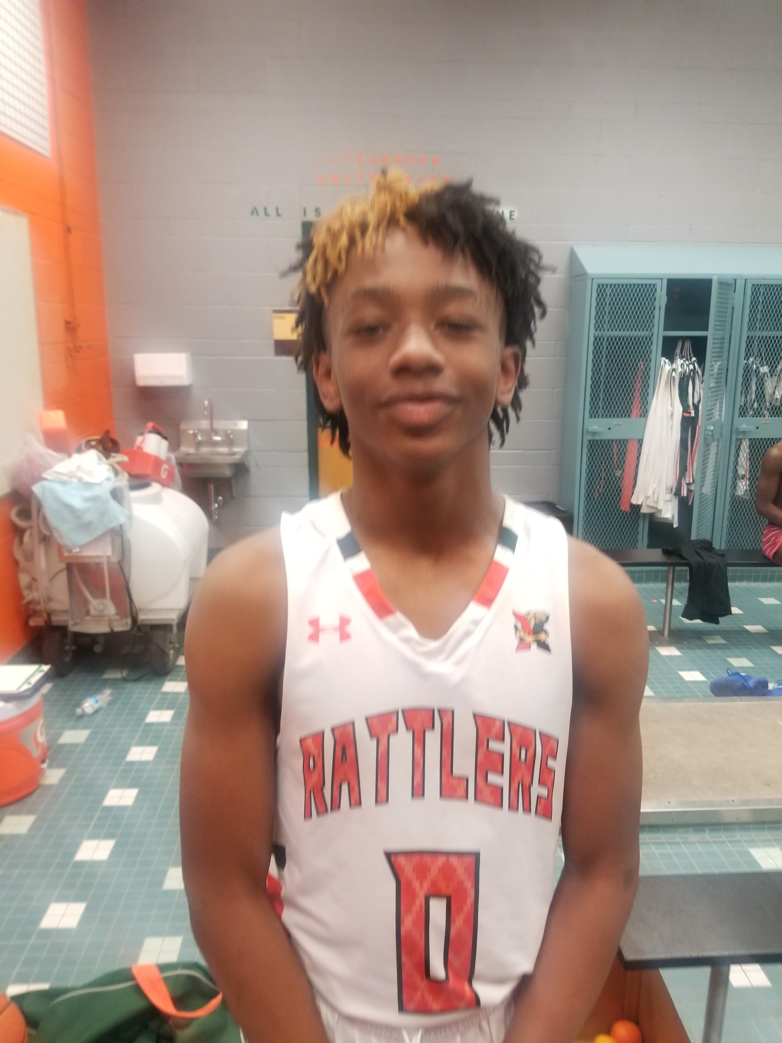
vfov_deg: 67.3
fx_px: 783
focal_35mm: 26
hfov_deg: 53.1
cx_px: 391
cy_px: 522
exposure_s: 1/24
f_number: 1.7
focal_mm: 4.25
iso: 200
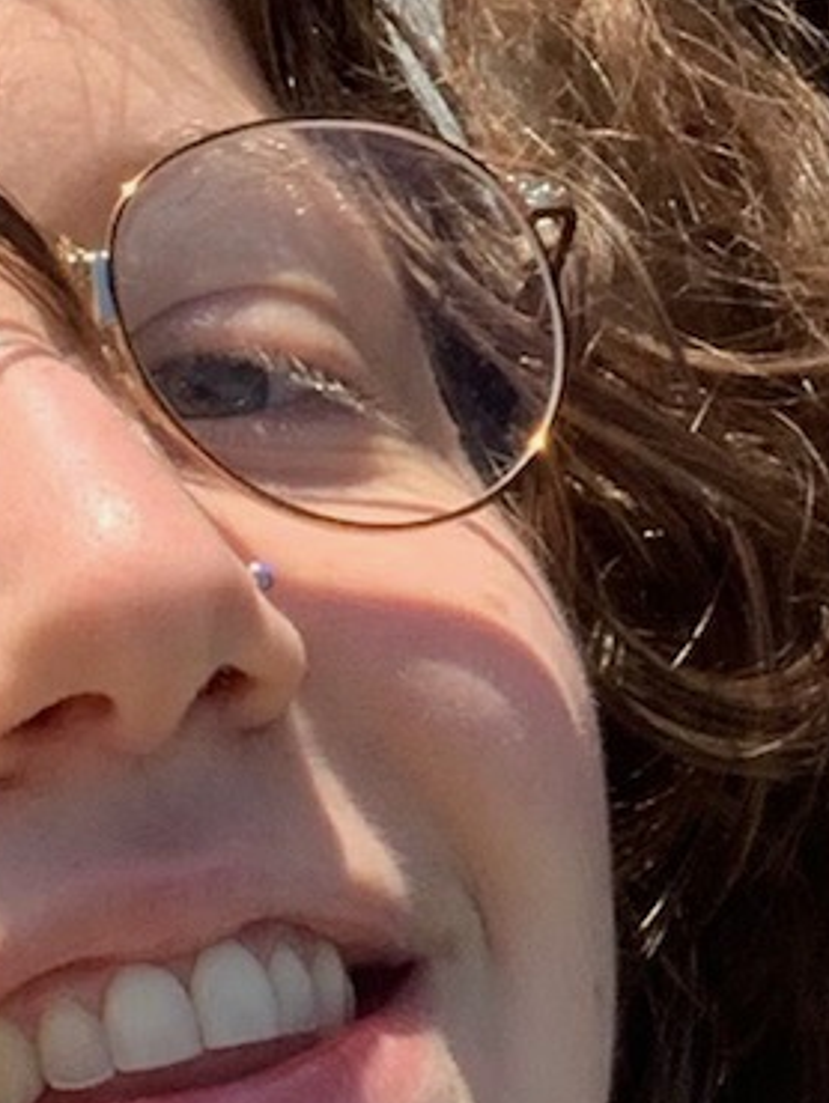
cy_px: -295
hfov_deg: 8.4
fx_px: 5645
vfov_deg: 10.9
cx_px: 814
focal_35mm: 177
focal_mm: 2.87
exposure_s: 1/749
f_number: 2.2
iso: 16
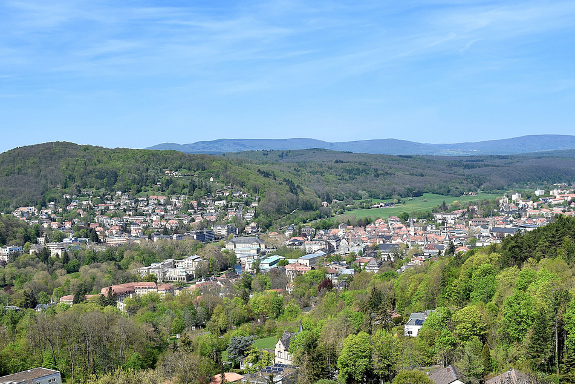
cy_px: 258
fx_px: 735
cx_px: 293
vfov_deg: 29.0
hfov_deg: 42.7
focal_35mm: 46
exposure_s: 1/320
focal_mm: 18
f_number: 8
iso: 100
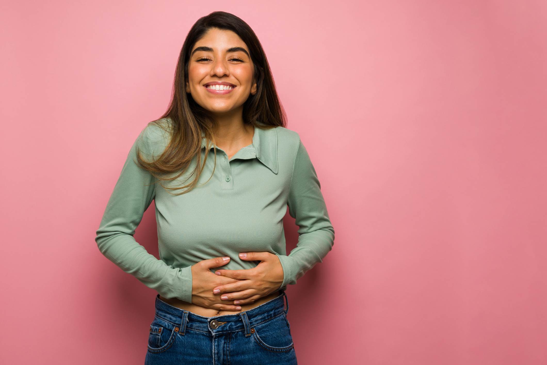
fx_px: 729
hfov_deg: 41.1
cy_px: 182
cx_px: 274
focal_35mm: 48
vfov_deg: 28.1
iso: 125
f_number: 5.6
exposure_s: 1/160
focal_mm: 48
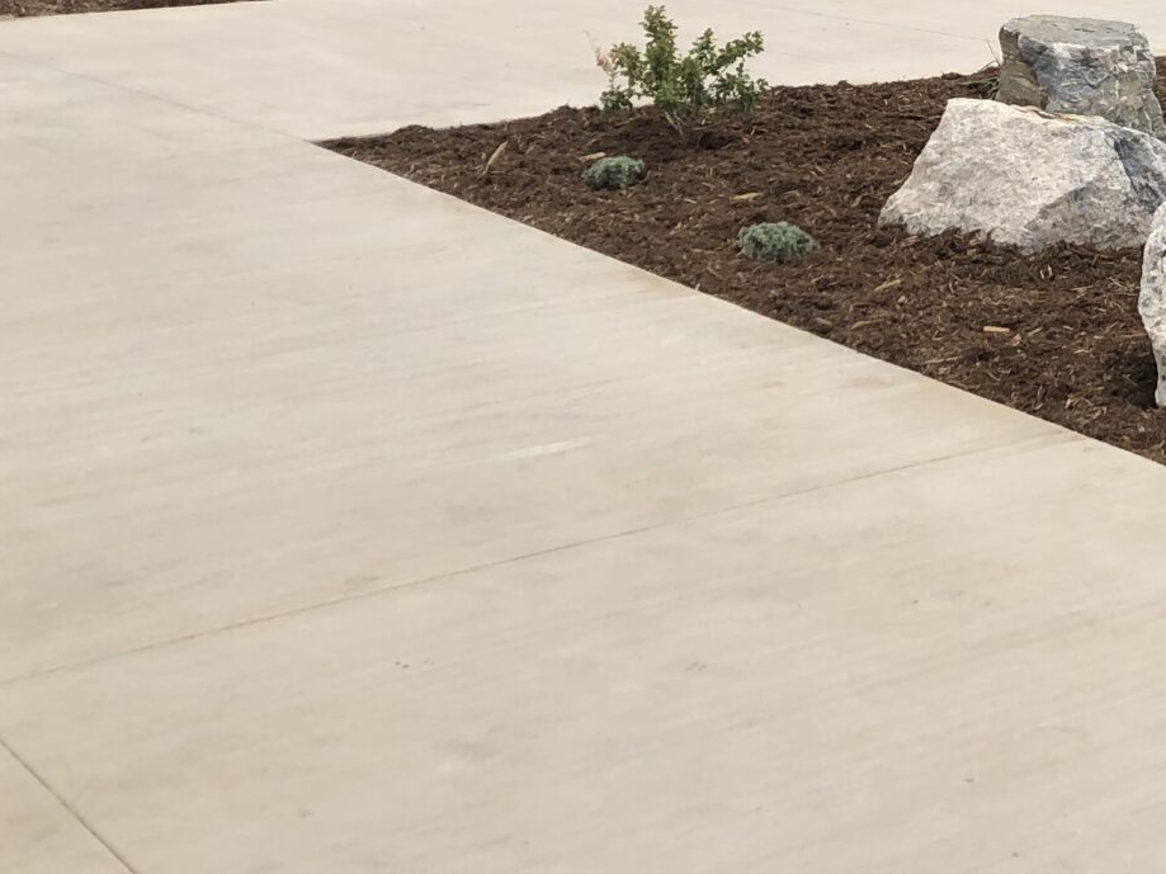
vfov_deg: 18.1
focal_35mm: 78
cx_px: 1559
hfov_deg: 22.2
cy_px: -141
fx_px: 2627
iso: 20
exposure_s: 1/3436
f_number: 1.8
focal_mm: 3.99
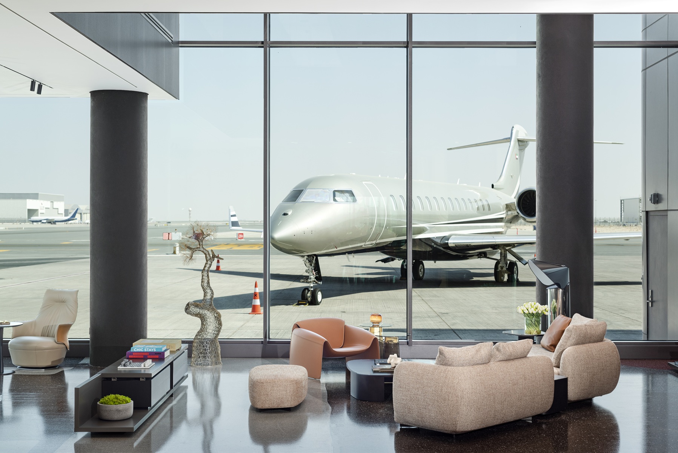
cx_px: 339
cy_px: 226
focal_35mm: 50
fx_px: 942
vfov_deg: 27.0
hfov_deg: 39.6
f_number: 8
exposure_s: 1/40
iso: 200
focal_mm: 50
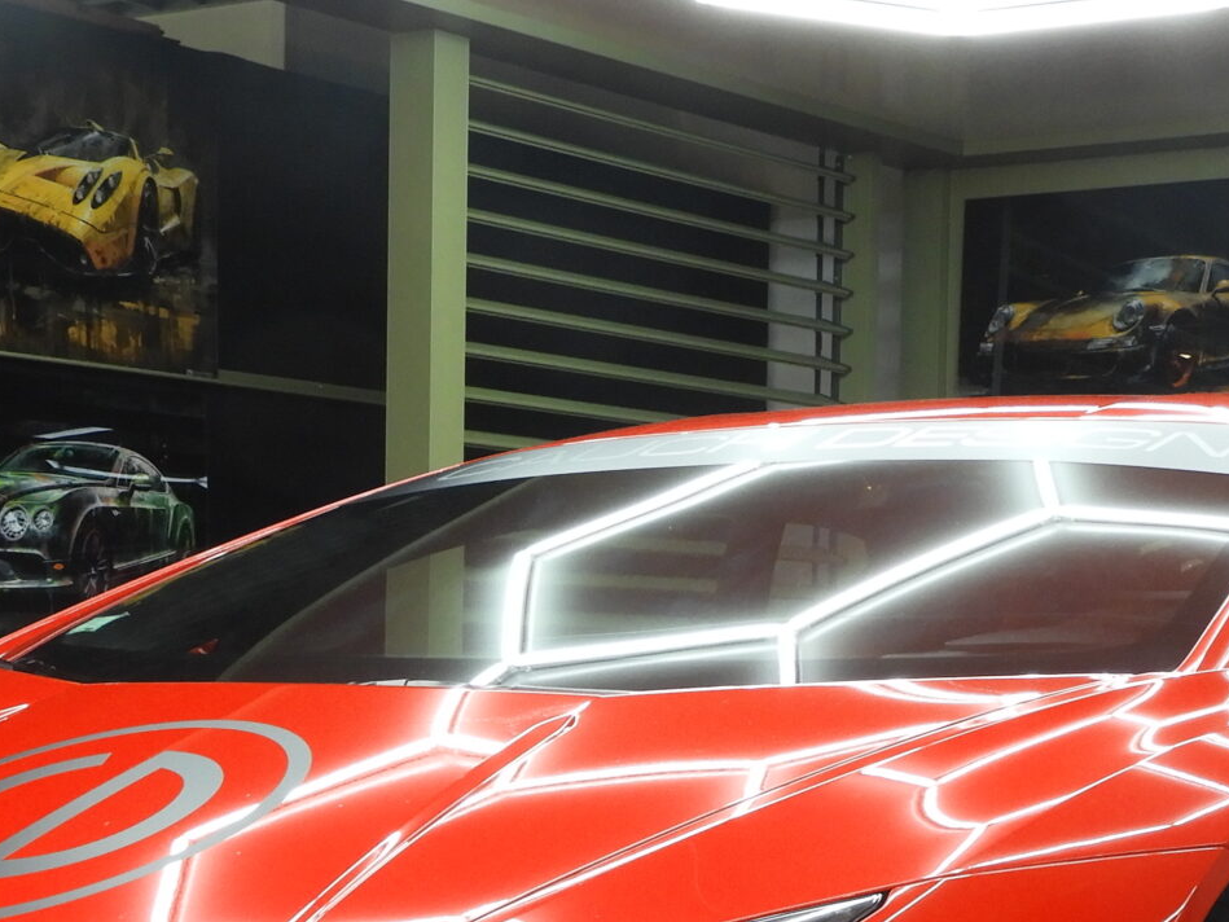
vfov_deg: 16.3
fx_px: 3160
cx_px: 657
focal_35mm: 89
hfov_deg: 22.0
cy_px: 912
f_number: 3.6
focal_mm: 5.9
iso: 180
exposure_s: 1/30
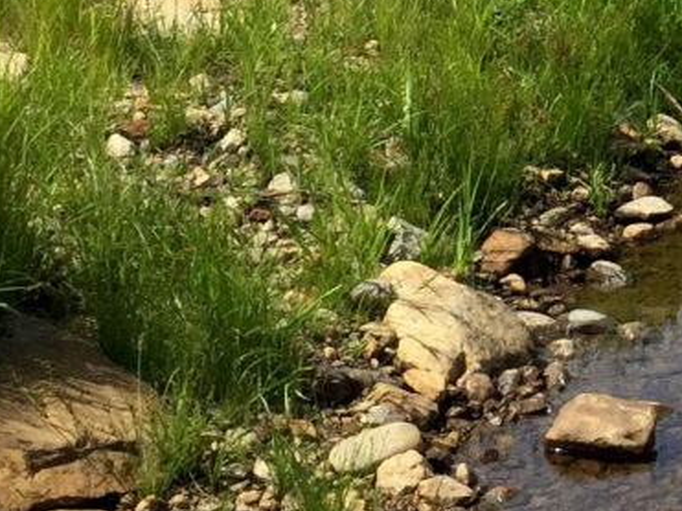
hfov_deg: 15.2
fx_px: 2363
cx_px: 1009
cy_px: -189
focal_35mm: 120
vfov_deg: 11.9
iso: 32
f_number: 2.2
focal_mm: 4.15
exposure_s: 1/3049
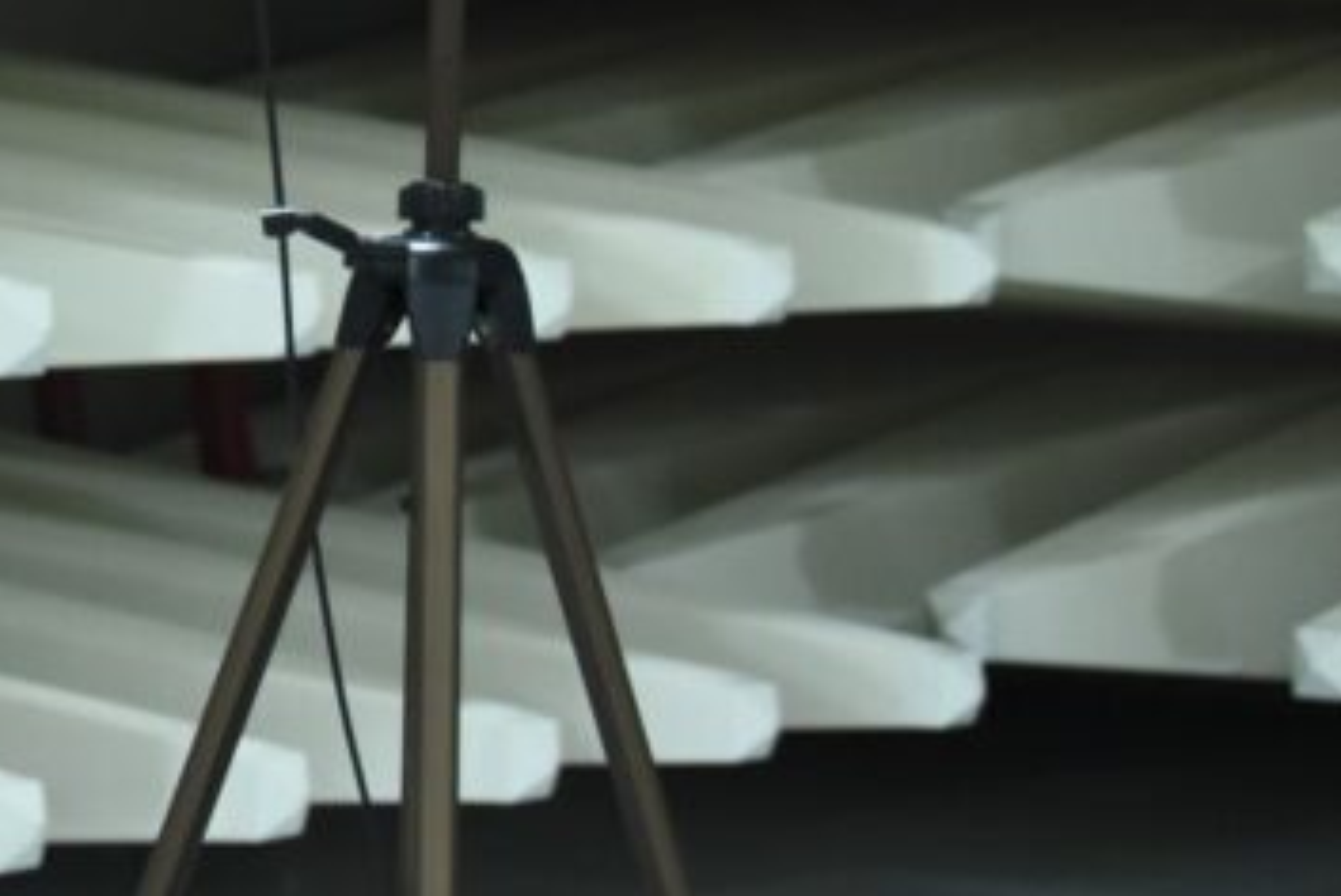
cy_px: 70
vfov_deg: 6.8
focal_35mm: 203
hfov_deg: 9.9
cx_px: -581
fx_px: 7568
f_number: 4
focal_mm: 70
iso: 3200
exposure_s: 1/200
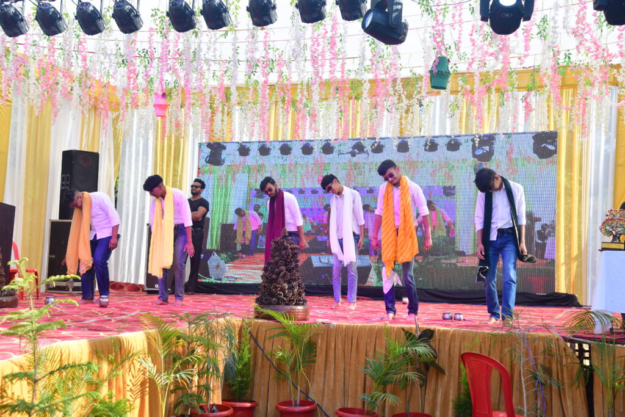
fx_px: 903
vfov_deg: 26.0
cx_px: 312
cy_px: 208
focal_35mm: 52
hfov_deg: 38.2
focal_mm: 52
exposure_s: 1/125
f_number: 5.6
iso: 160
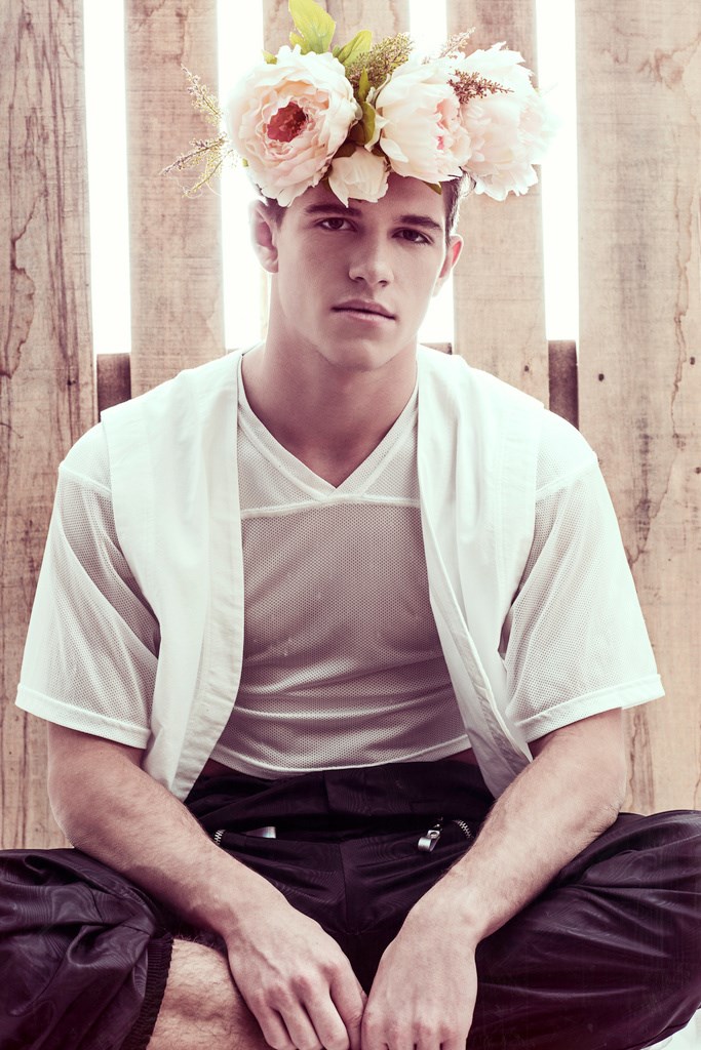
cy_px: 525
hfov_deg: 16.1
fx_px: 2482
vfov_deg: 23.9
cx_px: 350
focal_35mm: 85
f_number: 6.3
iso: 50
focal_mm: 85
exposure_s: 1/80
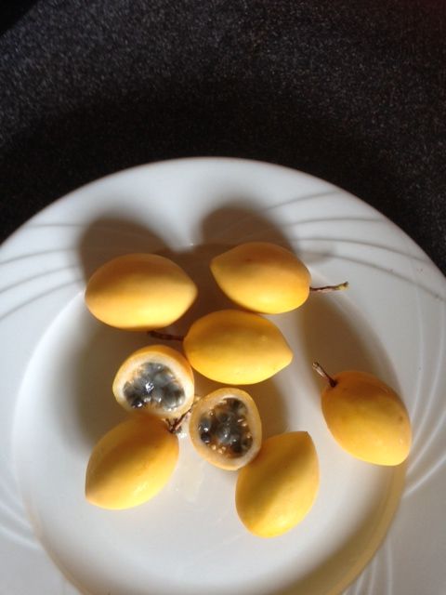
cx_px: 223
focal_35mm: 33
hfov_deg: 42.9
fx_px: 567
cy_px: 298
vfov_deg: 55.4
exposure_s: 1/30
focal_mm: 4.12
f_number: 2.4
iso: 64
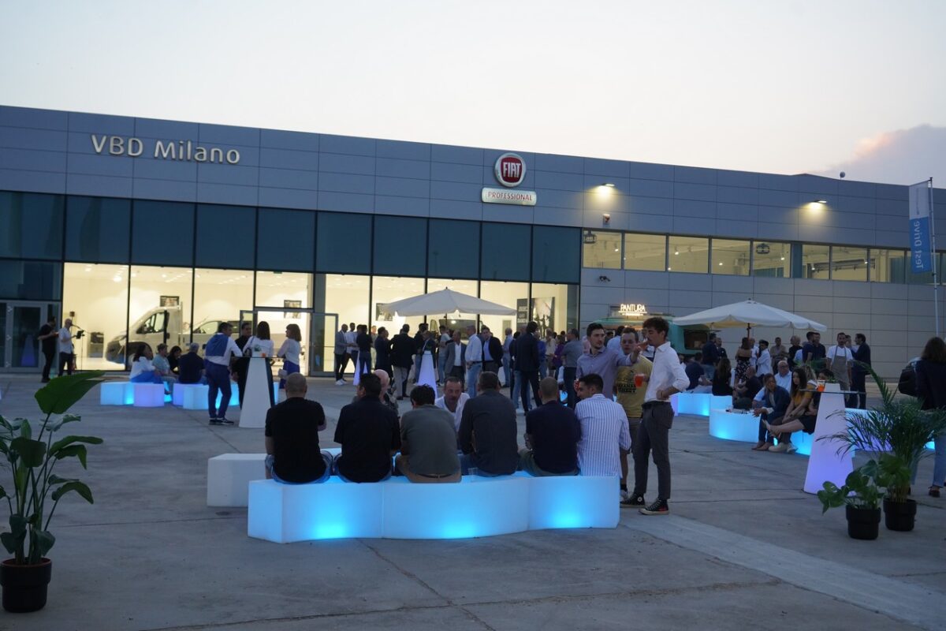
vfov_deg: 34.2
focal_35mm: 39
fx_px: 1025
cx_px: 473
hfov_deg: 49.6
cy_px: 316
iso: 2000
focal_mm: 39
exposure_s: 1/200
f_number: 5
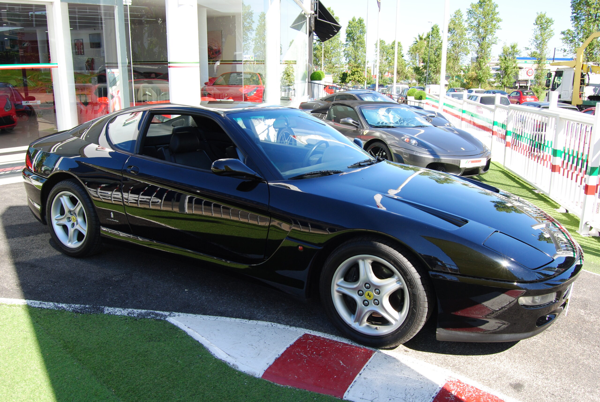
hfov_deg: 61.9
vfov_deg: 43.7
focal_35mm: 30
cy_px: 201
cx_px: 300
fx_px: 501
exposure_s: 1/125
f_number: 9
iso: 200
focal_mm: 20
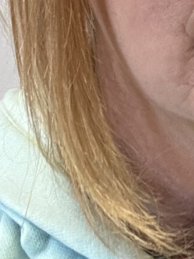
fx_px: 792
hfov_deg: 13.4
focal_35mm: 106
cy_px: -147
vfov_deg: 16.6
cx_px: 254
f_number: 2.2
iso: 320
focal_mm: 2.71
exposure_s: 1/40
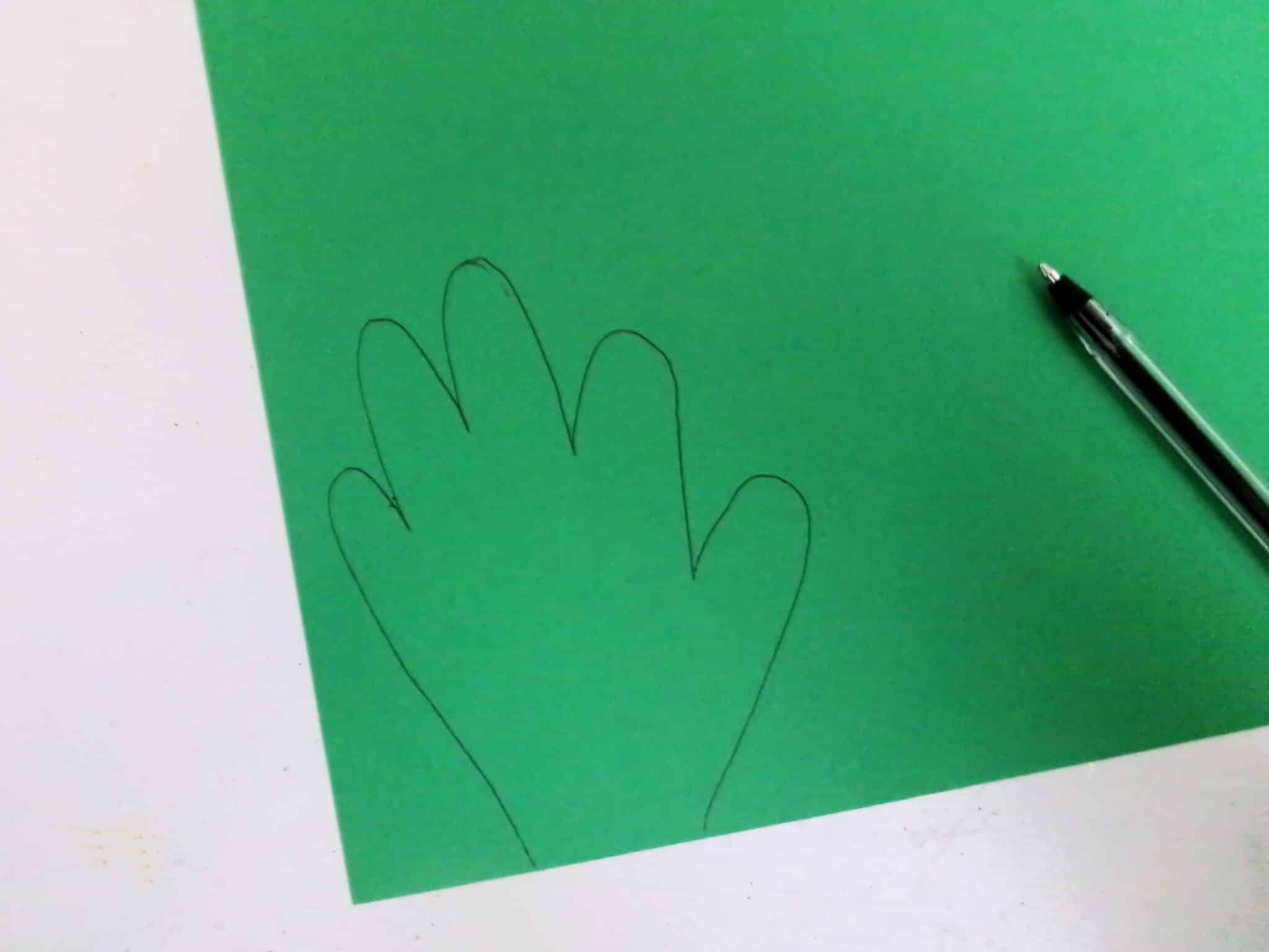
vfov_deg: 49.7
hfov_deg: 63.4
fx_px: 1026
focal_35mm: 28
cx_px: 634
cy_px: 476
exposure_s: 1/4
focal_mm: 5.1
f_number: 3.9
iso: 800
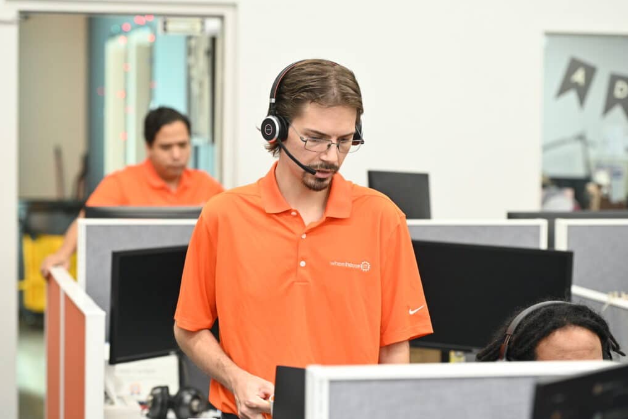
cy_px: 210
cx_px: 316
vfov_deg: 12.9
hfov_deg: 19.3
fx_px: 1849
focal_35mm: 106
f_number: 4
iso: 1250
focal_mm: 105
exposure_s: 1/125
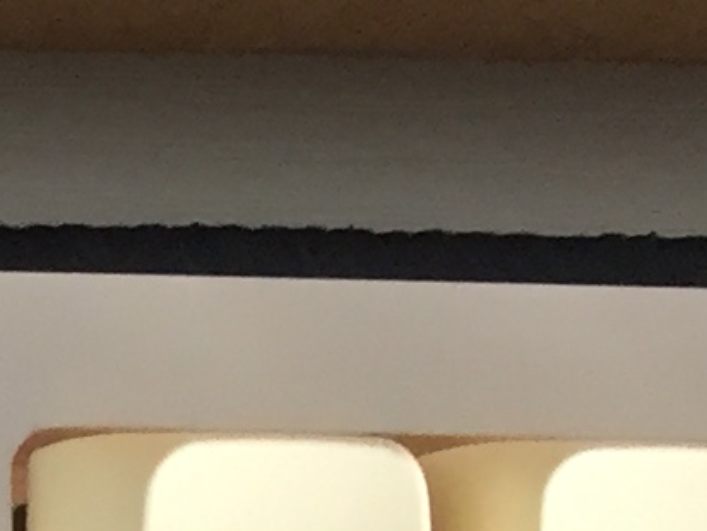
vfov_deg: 6.2
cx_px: -1669
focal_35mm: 229
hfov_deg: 7.3
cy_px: 1370
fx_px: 4678
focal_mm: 4.15
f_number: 2.2
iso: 64
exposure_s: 1/30
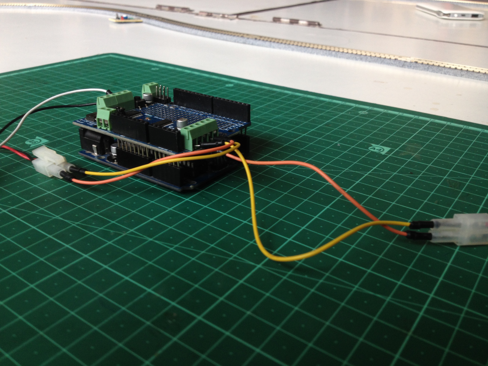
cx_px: 244
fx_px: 493
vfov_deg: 40.7
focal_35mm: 35
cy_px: 183
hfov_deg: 52.6
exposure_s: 1/20
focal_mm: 4.28
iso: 50
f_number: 2.4
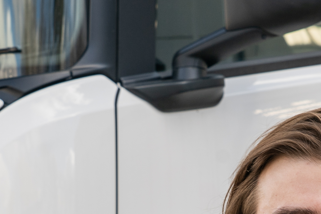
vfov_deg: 5.0
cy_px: 368
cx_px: 137
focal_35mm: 270
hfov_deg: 7.6
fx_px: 2407
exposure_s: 1/80
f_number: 9
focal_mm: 68
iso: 250
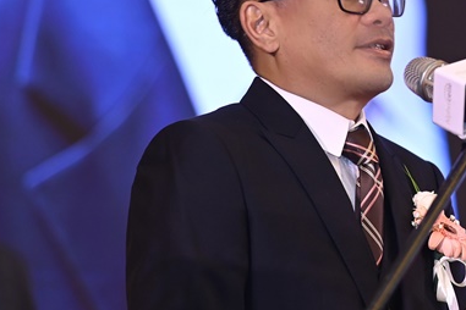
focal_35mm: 234
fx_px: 3029
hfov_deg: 8.7
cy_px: 73
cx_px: 499
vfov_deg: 5.9
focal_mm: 85
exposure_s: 1/100
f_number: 1.8
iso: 400
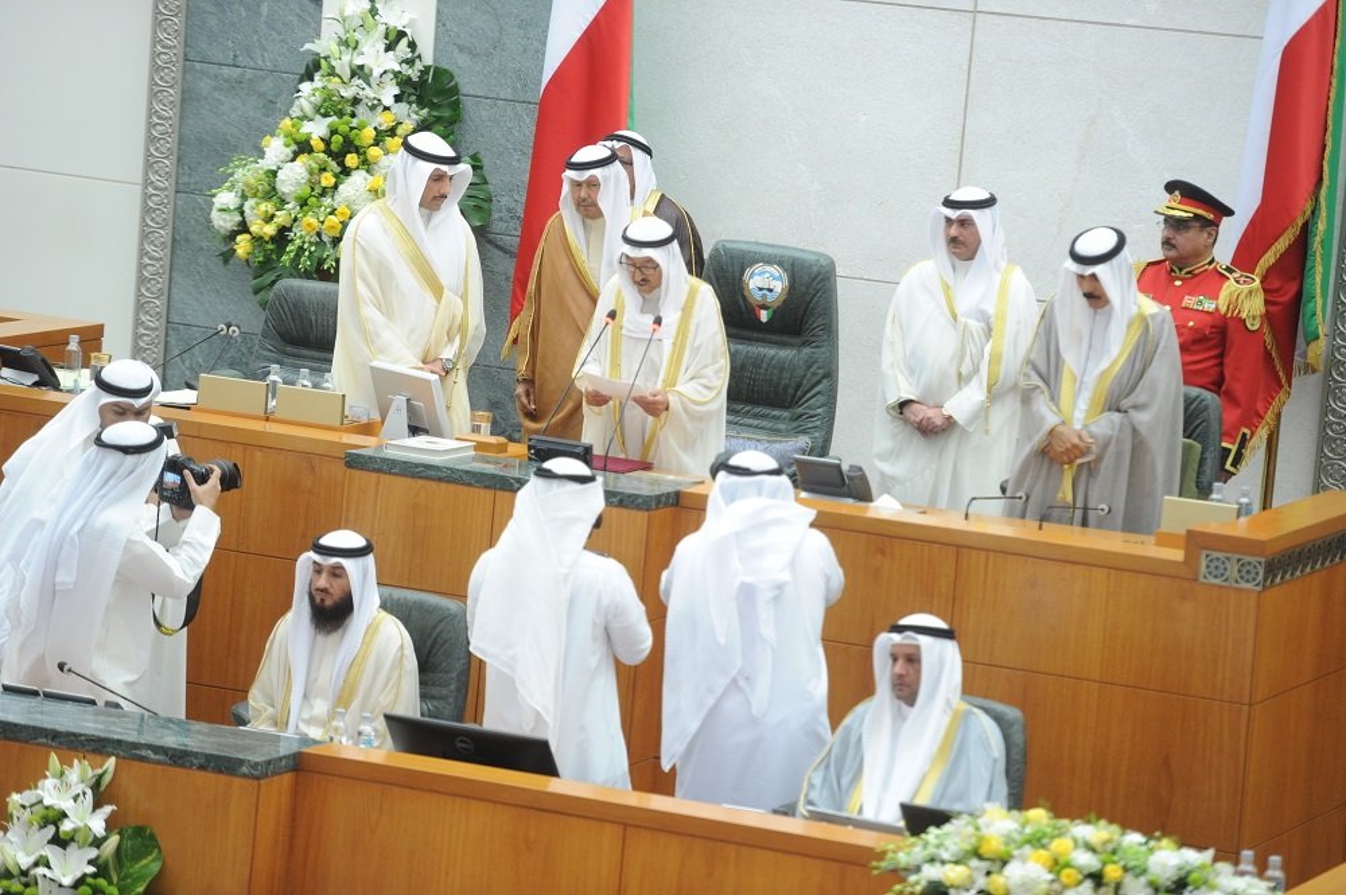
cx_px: 673
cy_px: 448
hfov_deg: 13.7
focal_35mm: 150
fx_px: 5604
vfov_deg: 9.1
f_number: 3.2
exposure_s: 1/250
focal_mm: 150
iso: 2500
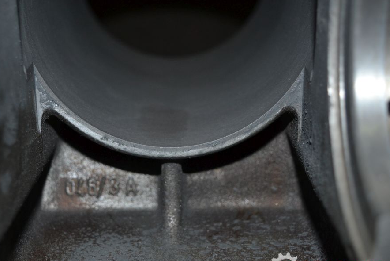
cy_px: 148
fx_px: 715
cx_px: 170
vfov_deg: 20.6
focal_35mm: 66
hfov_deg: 30.5
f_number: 4.8
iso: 450
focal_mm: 38
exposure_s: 1/60
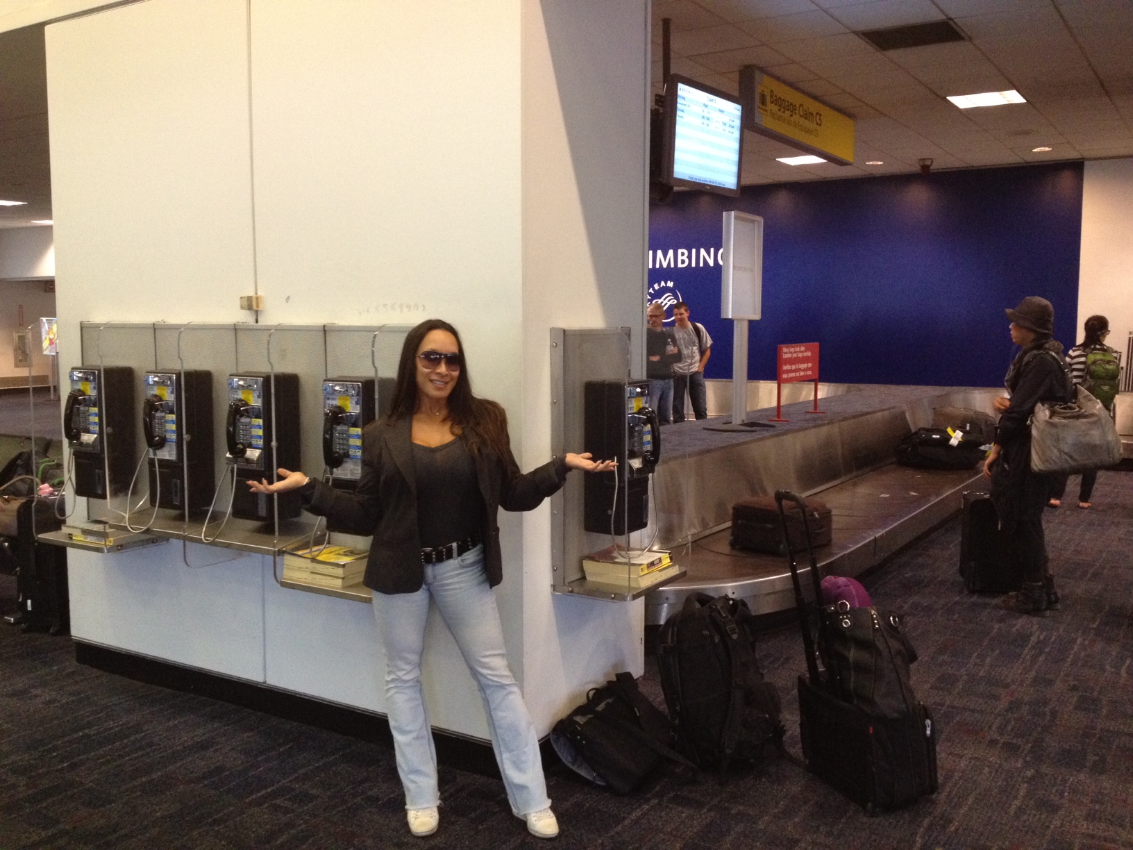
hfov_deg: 52.6
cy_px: 425
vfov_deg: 40.7
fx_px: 1146
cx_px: 566
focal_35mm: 35
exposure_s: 1/20
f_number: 2.4
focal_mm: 4.28
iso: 320
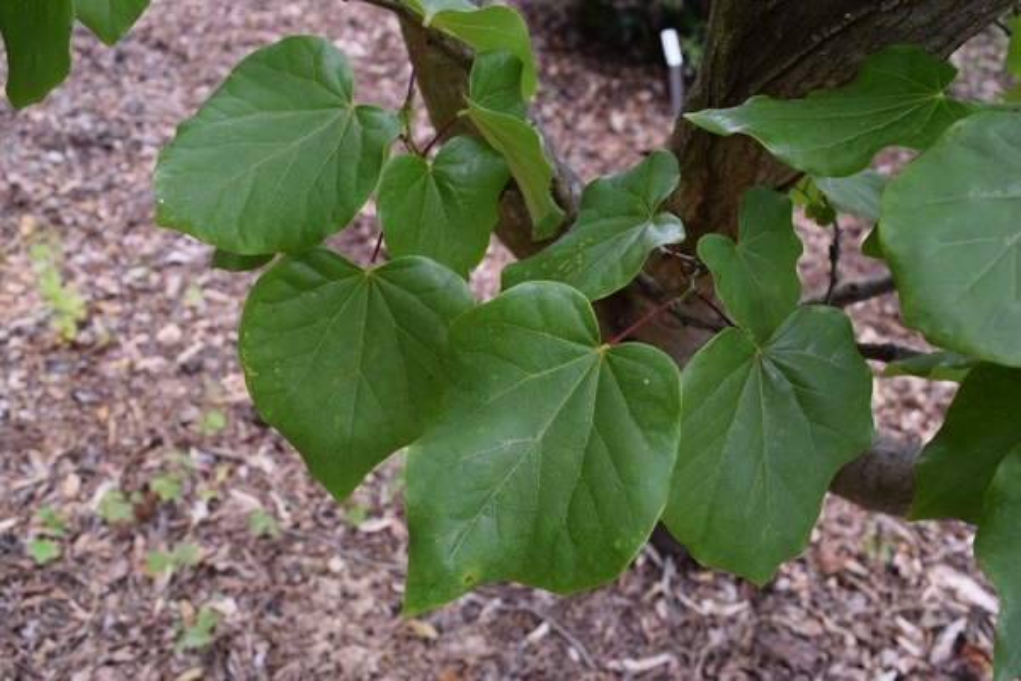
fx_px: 851
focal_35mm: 30
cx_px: 510
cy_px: 340
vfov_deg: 43.6
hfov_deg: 61.9
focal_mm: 20
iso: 400
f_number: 7.1
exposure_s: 1/200
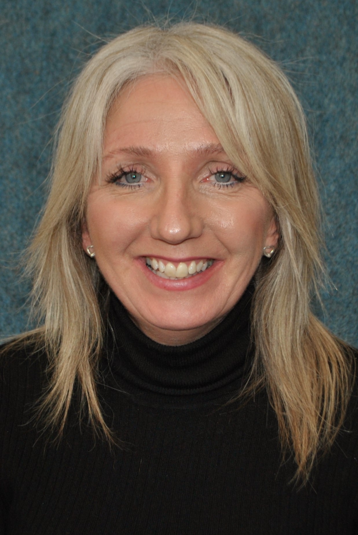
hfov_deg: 34.3
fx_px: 580
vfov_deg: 49.5
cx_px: 179
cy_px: 268
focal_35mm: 39
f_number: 4.2
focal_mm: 26
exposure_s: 1/60
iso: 200
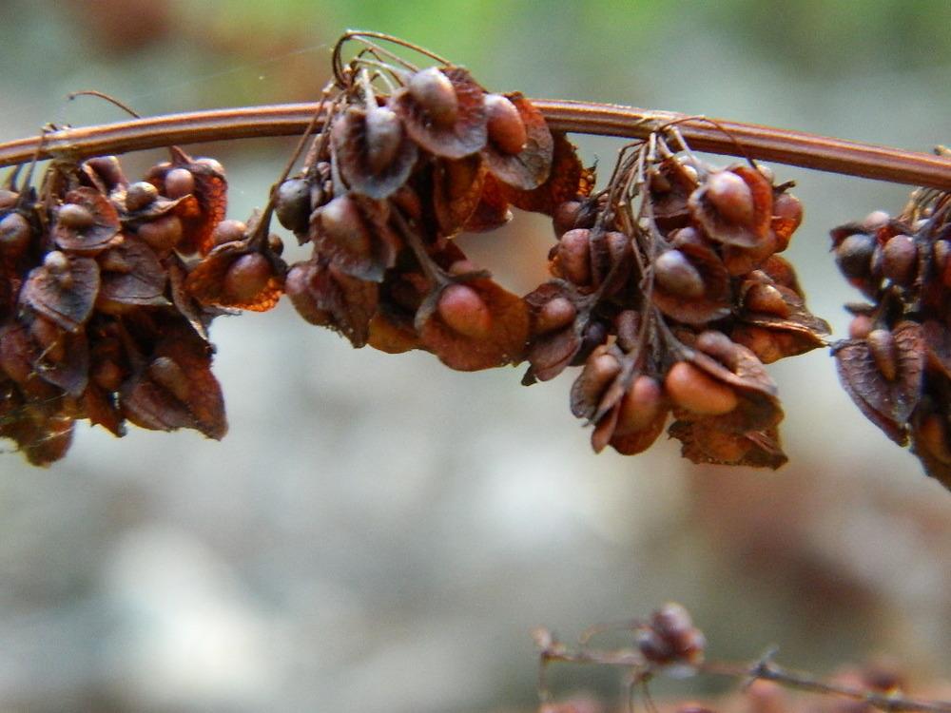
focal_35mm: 103
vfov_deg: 14.4
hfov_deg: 19.1
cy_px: 356
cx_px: 476
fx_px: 2830
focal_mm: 18.6
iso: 400
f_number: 4.5
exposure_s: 1/80
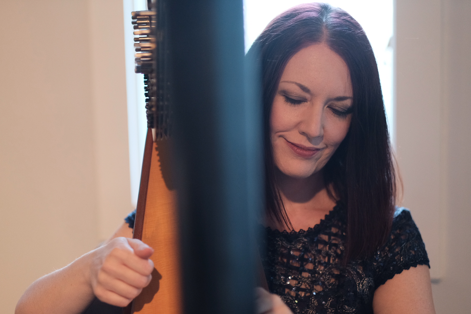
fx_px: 1099
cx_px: 236
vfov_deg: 16.3
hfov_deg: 24.2
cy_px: 157
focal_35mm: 84
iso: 1600
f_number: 1.4
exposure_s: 1/500
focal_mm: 56
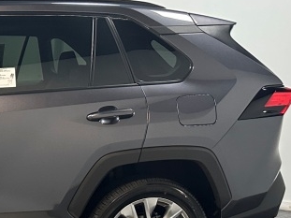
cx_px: -86
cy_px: 259
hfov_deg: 22.2
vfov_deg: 17.8
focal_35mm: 79
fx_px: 664
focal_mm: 6.86
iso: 400
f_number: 1.78
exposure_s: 1/60
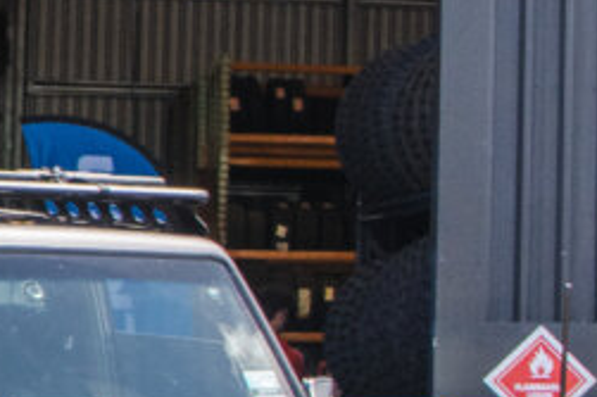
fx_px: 3348
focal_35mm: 202
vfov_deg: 6.8
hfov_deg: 8.9
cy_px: 145
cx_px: 1582
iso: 500
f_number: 4
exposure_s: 1/1600
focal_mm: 22
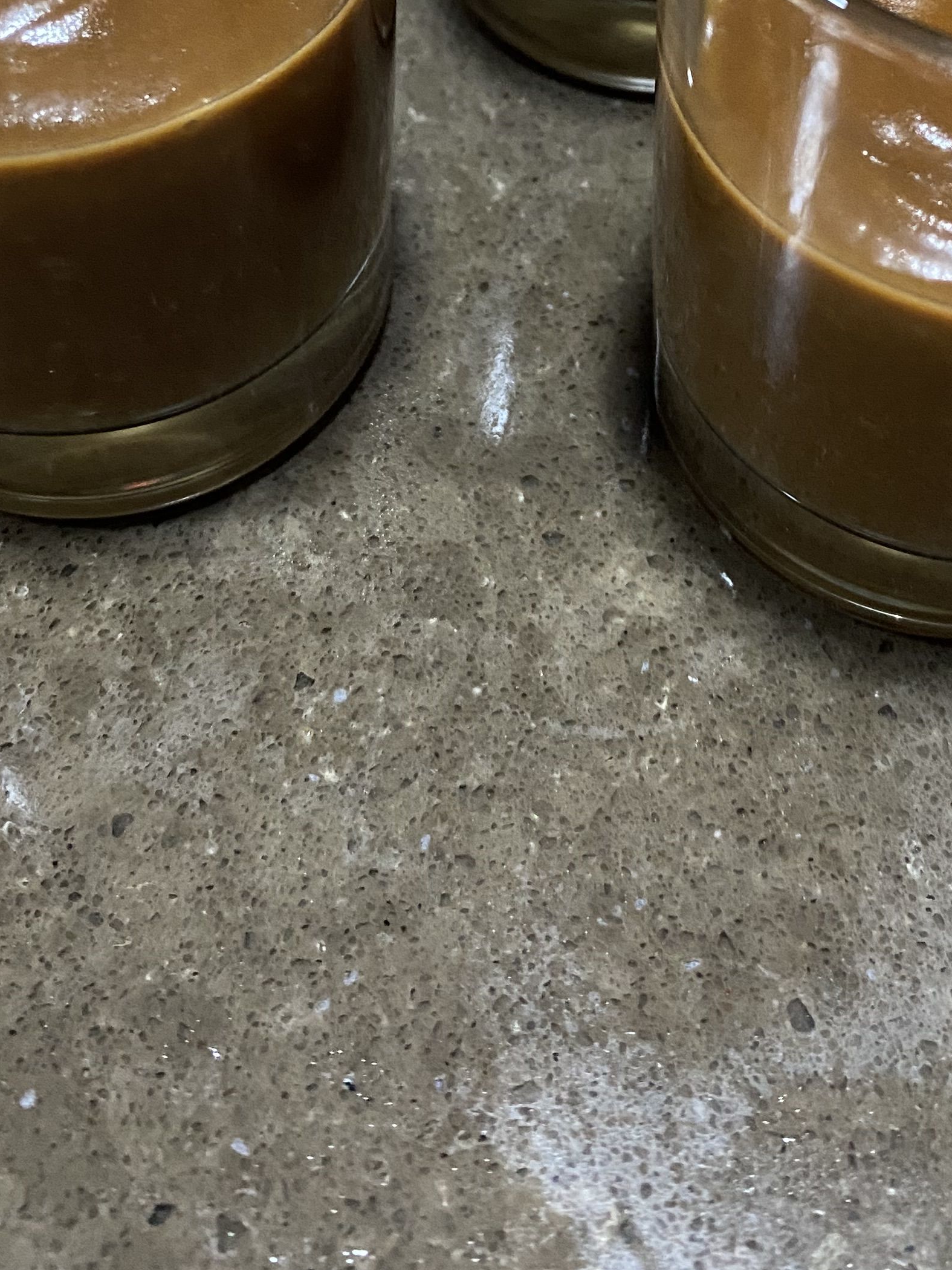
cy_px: 96
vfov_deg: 36.8
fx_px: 1760
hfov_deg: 30.2
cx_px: 545
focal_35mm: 48
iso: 640
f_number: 1.8
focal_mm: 4.25
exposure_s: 1/30
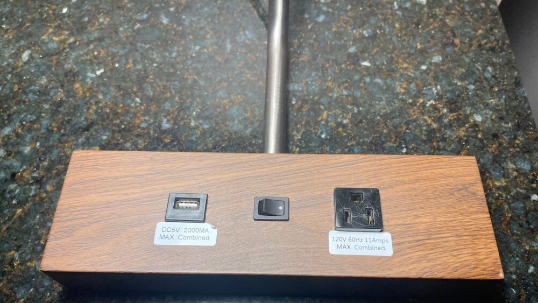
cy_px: 205
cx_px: 271
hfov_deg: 66.1
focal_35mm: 29
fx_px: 414
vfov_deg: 39.7
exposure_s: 1/120
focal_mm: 5.1
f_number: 1.6
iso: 80
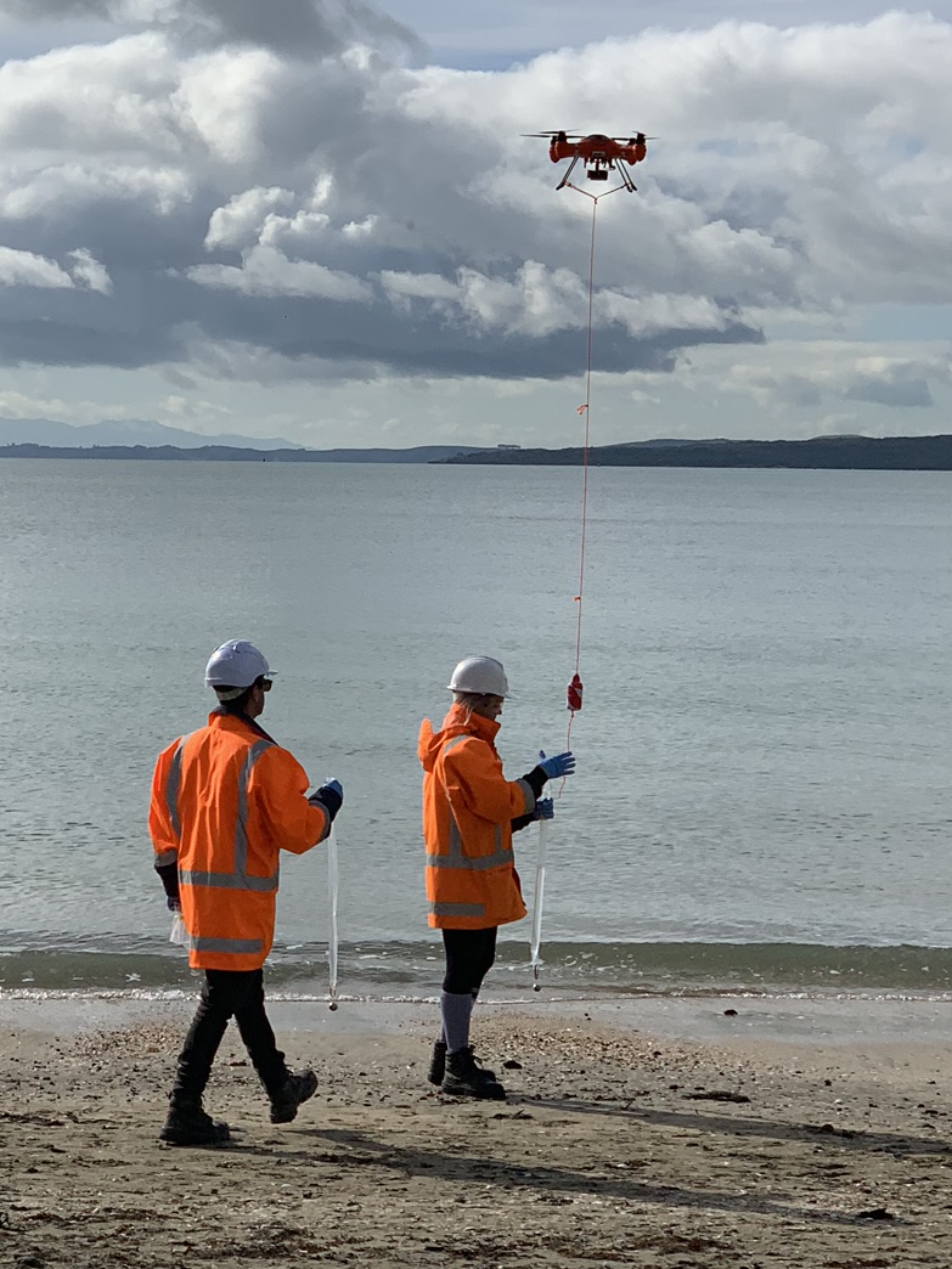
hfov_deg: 14.5
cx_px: 310
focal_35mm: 102
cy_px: 380
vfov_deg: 19.2
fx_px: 3740
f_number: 2.4
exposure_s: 1/2994
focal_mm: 6
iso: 16
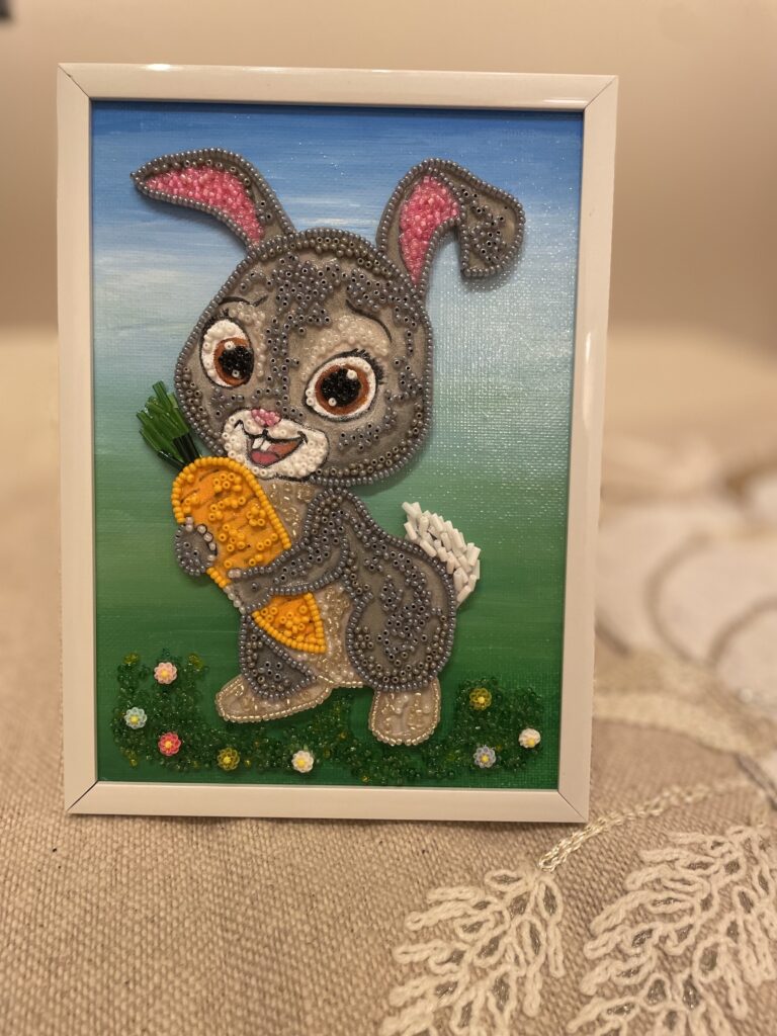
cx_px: 388
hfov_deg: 53.1
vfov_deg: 67.3
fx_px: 778
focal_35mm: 26
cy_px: 518
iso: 160
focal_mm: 4.2
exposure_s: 1/60
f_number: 1.6
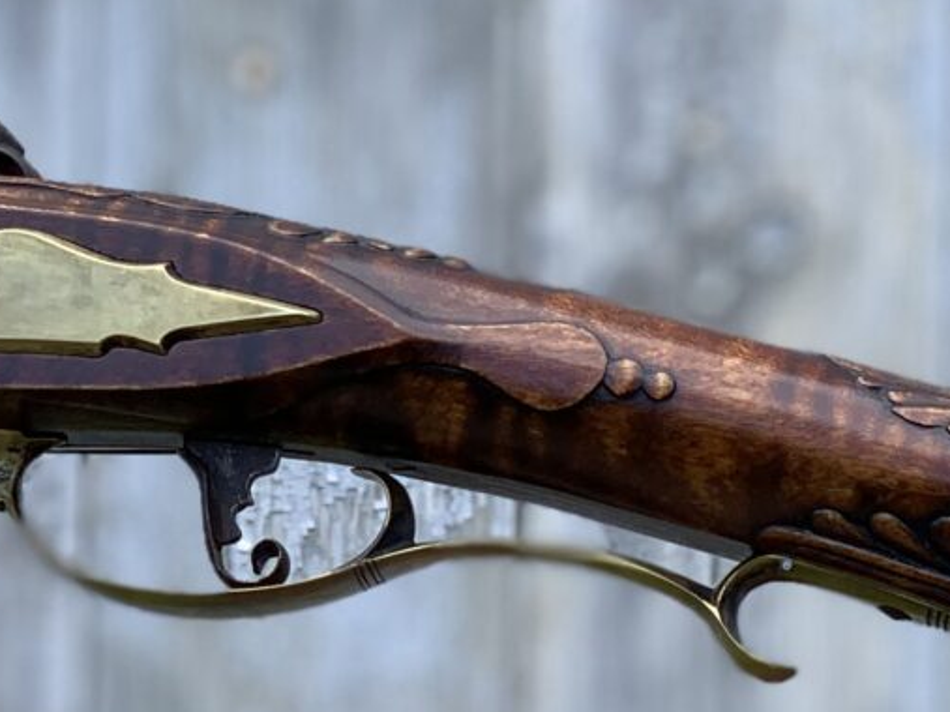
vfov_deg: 7.0
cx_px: 1113
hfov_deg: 9.3
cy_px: 879
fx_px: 5762
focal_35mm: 210
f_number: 2.4
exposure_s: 1/156
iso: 16
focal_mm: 6
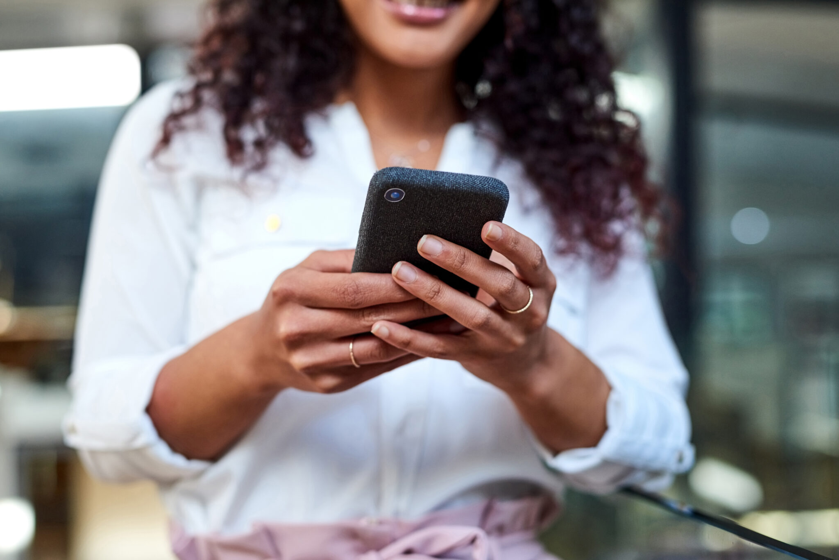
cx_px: 420
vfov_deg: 27.0
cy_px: 280
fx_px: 1166
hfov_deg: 39.6
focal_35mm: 50
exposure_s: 1/200
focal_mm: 50
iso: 320
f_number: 2.2
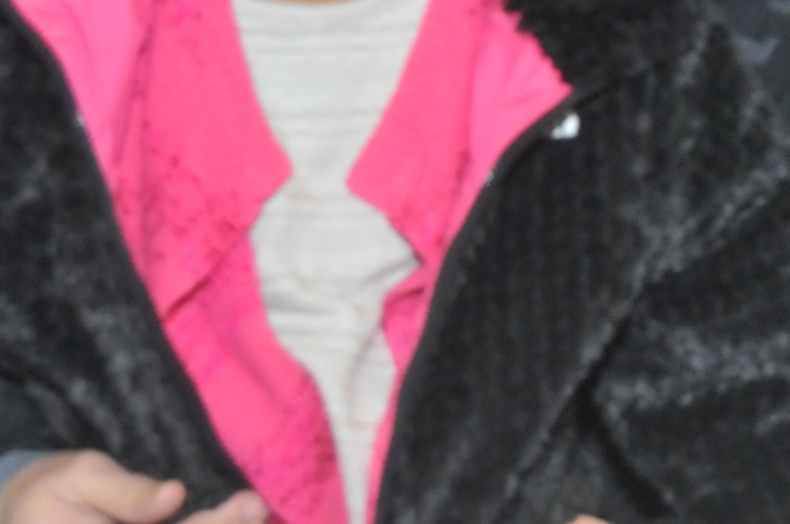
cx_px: 989
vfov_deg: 7.7
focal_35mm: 177
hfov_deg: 11.4
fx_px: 3878
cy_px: -105
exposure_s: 1/80
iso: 1250
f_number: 6.3
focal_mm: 36
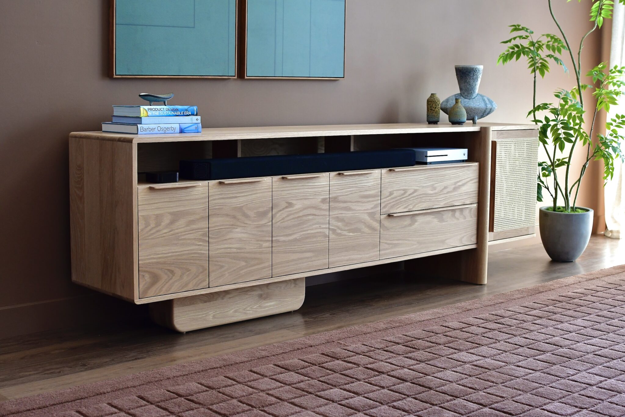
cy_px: 208
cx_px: 312
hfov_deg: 38.2
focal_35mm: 52
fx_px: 903
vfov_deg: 26.0
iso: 1000
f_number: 5.6
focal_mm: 35
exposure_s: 1/100
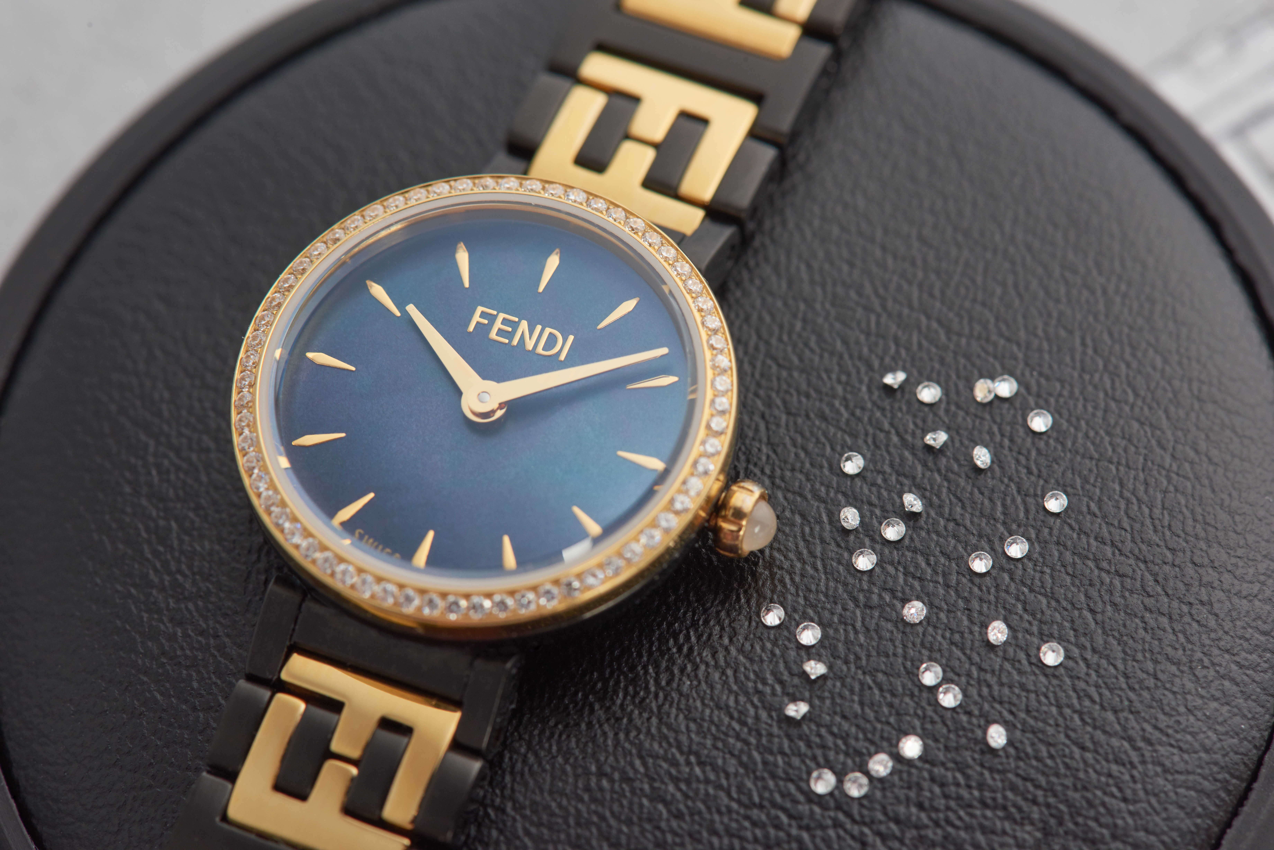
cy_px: 425
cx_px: 637
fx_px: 3717
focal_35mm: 105
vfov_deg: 13.1
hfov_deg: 19.5
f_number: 18
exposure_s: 1/160
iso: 250
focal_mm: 105
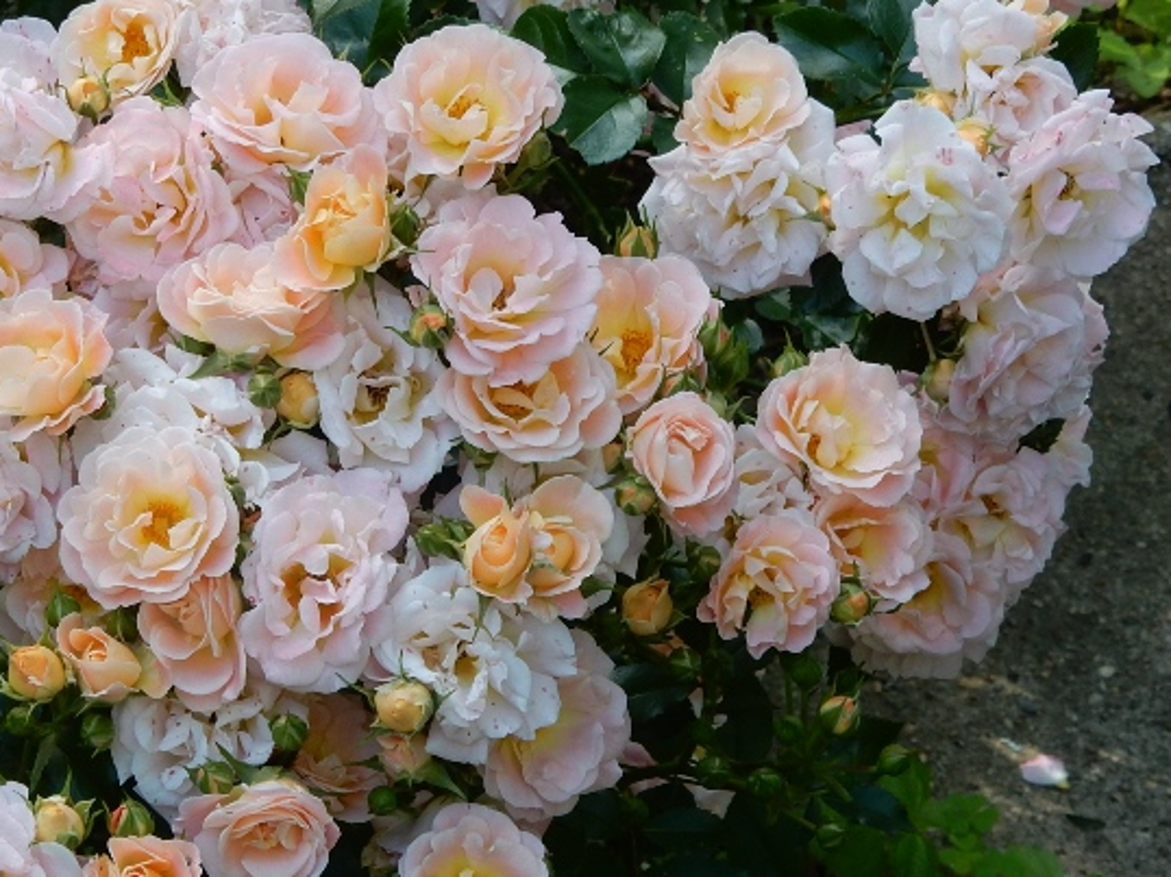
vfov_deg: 11.8
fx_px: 4227
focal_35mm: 125
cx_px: 424
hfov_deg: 15.8
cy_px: 483
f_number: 5
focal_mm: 14.9
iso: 125
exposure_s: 1/100
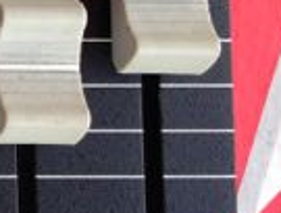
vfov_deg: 9.5
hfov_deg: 11.2
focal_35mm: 156
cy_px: -23
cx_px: -325
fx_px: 1270
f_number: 2.4
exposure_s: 1/40
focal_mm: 4.12
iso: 50
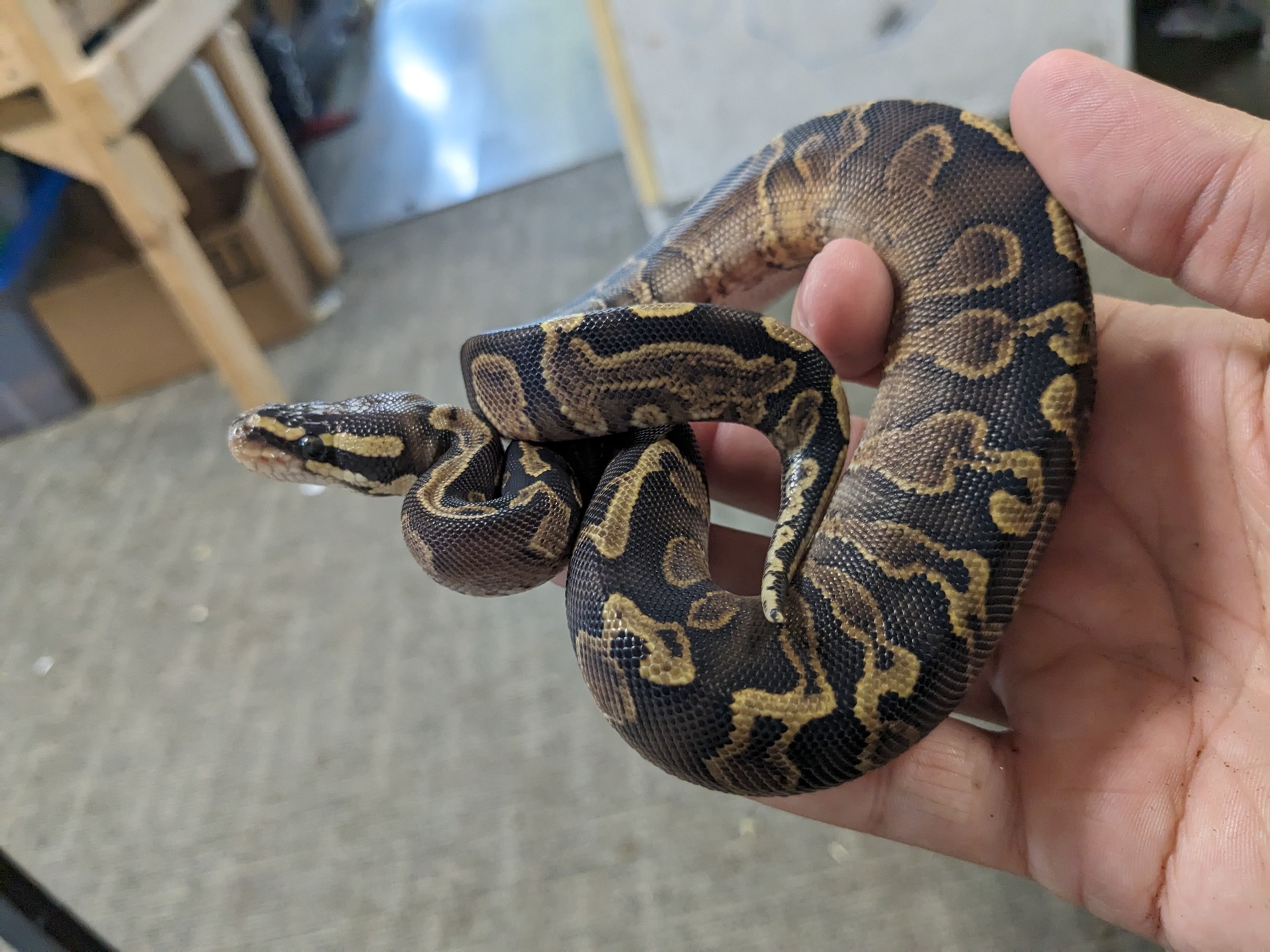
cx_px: 635
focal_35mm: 27
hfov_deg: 65.3
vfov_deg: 51.4
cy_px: 476
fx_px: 991
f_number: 1.73
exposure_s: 1/120
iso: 525
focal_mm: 4.38
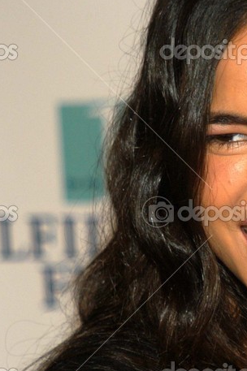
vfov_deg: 5.0
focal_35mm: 410
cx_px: 234
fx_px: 4226
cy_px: 213
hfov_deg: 3.3
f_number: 5.6
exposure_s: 1/180
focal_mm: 122
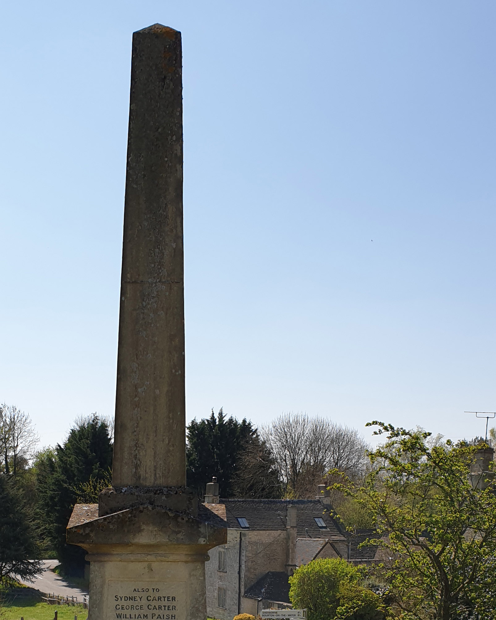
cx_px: 141
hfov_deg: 29.3
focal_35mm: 51
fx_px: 936
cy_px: 569
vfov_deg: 34.4
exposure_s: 1/1984
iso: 50
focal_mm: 4.3
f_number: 2.4
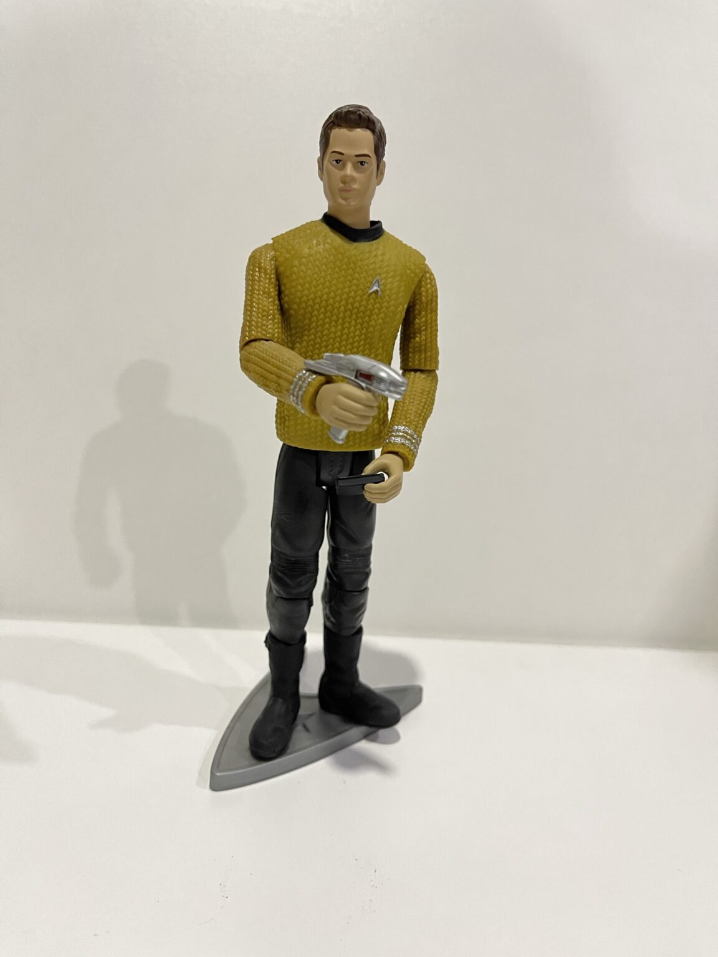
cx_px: 359
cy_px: 478
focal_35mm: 26
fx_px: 719
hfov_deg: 53.1
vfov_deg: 67.3
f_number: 1.6
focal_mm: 5.1
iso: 500
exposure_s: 1/60
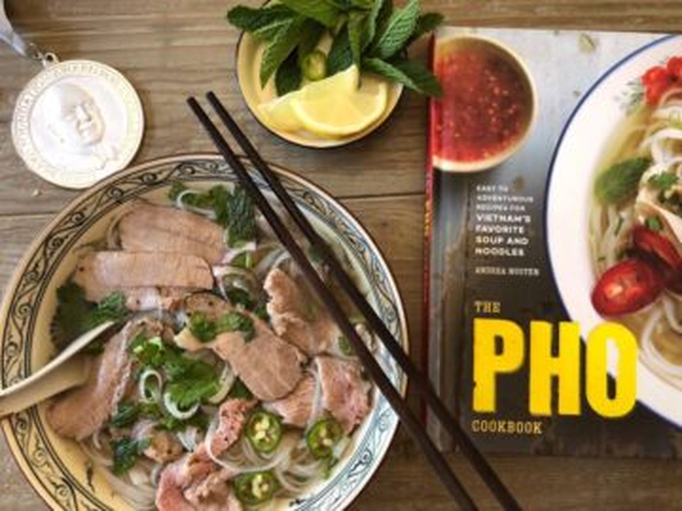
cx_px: 341
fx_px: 552
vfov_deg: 49.7
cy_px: 256
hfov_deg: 63.4
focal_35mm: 28
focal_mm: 3.99
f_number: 1.8
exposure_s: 1/17
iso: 40
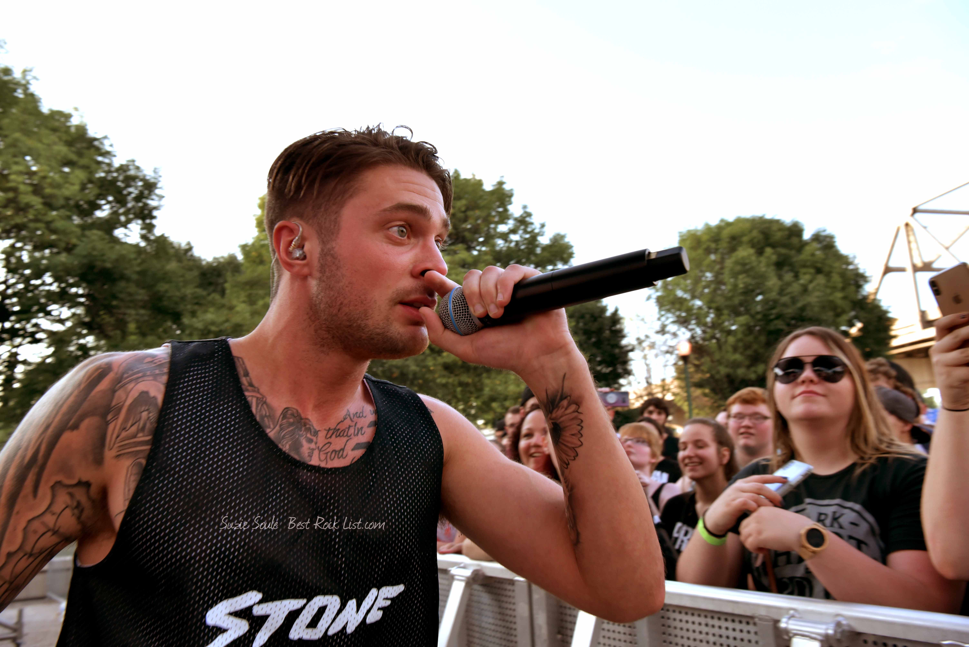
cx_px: 484
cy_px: 324
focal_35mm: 29
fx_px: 781
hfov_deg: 63.6
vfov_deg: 45.0
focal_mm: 29
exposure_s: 1/250
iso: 800
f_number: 8
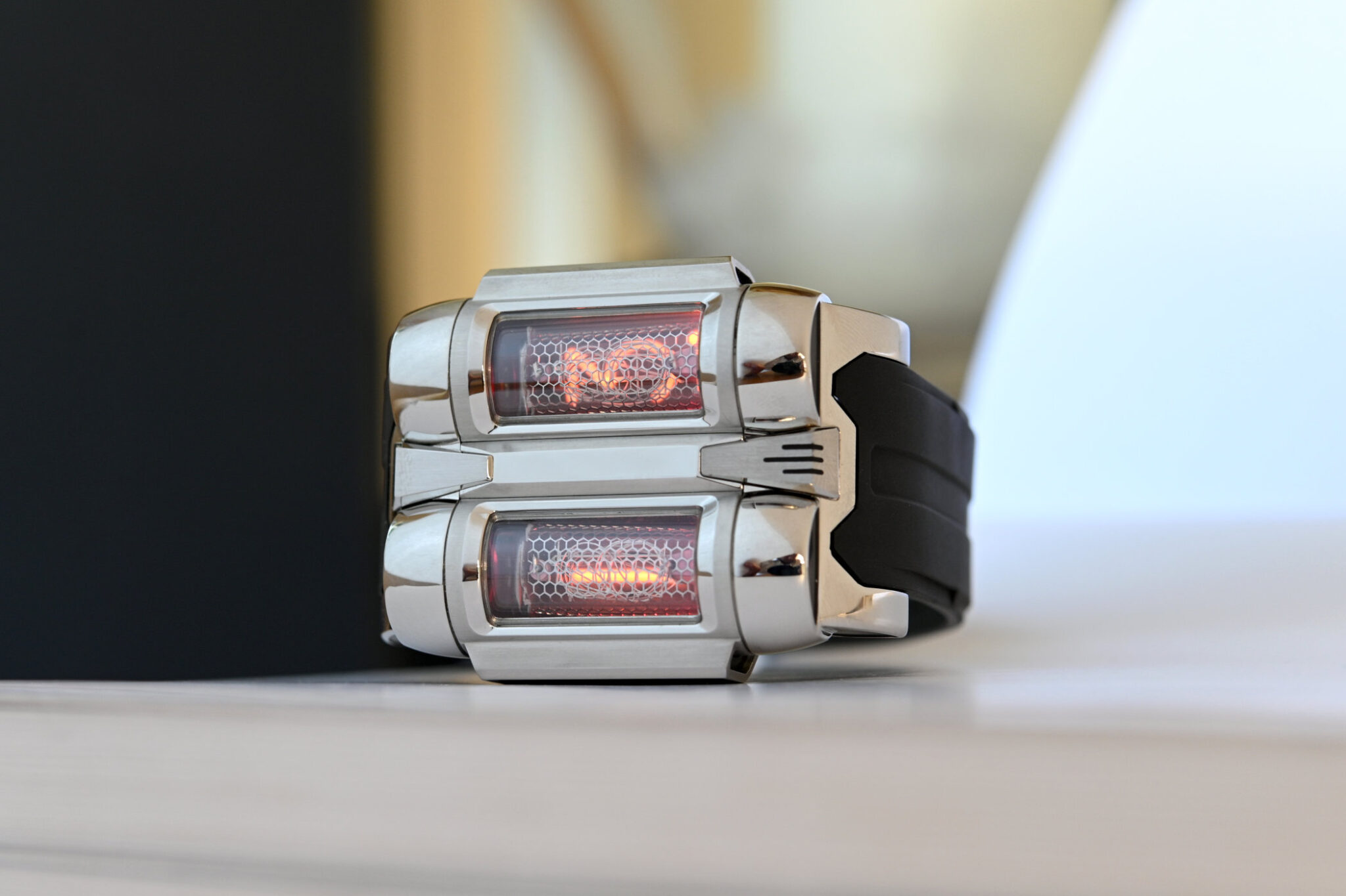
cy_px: 448
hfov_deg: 33.4
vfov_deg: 22.6
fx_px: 2243
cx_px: 673
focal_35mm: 60
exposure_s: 1/13
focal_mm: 60
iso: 400
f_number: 7.1
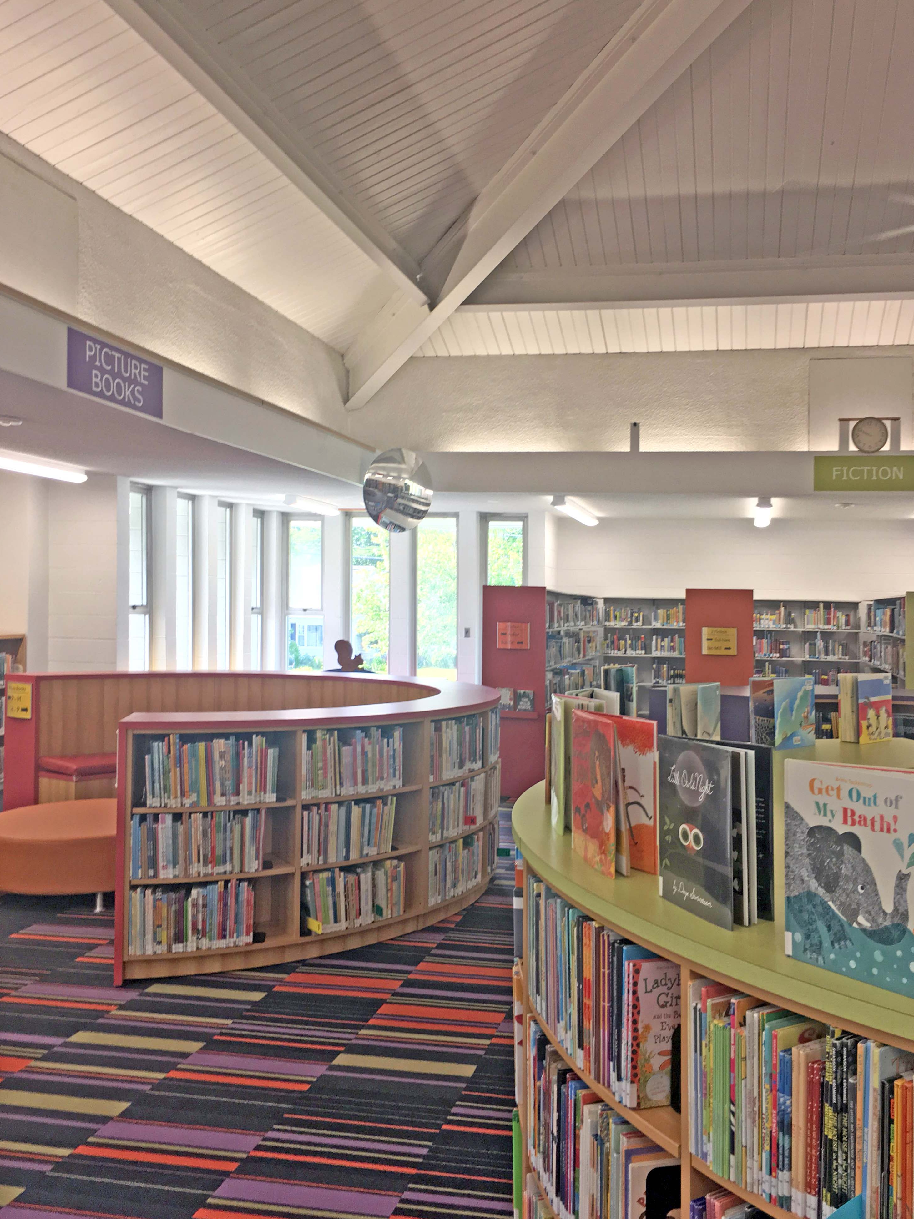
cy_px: 605
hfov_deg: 46.8
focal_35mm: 30
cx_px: 466
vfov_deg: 60.0
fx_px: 1056
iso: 32
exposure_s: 1/60
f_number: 2.2
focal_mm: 4.15
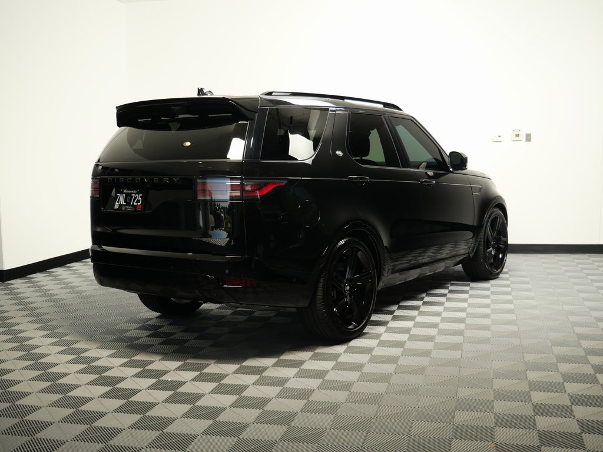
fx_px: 697
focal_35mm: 40
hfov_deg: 46.8
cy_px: 226
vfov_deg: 36.0
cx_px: 302
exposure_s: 1/200
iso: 200
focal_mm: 20
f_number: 4.1
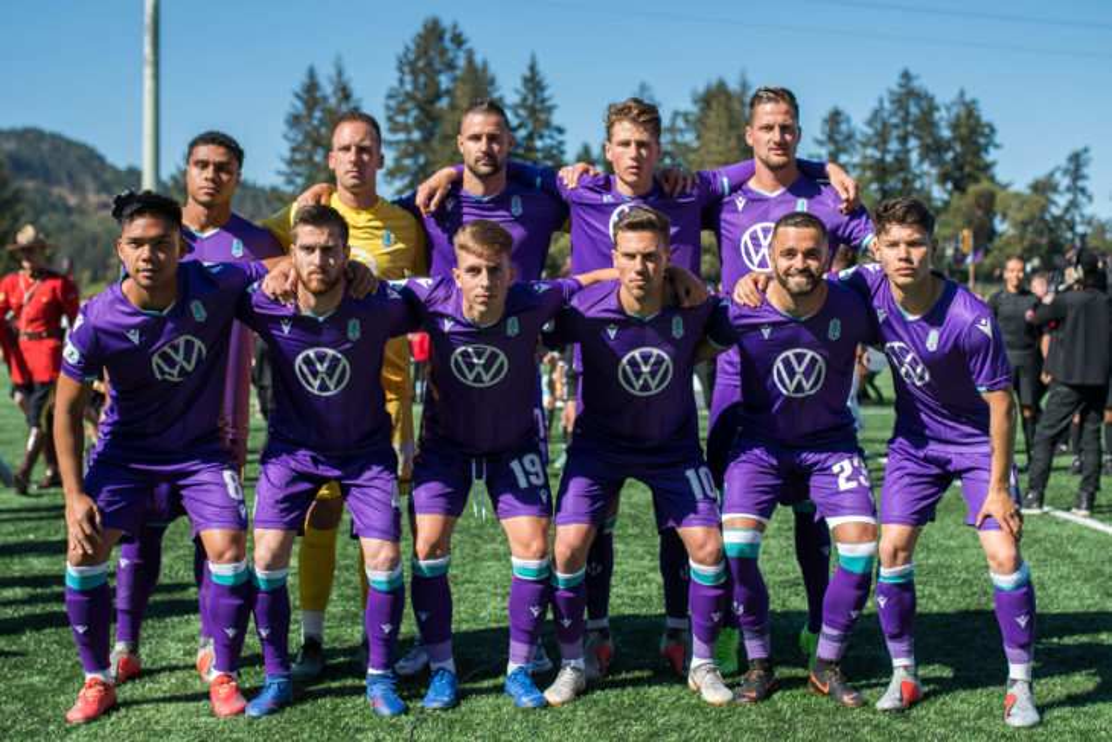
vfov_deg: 25.8
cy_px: 371
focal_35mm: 52
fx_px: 1622
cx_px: 556
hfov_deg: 37.8
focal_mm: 35
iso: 125
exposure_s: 1/8000
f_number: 2.5
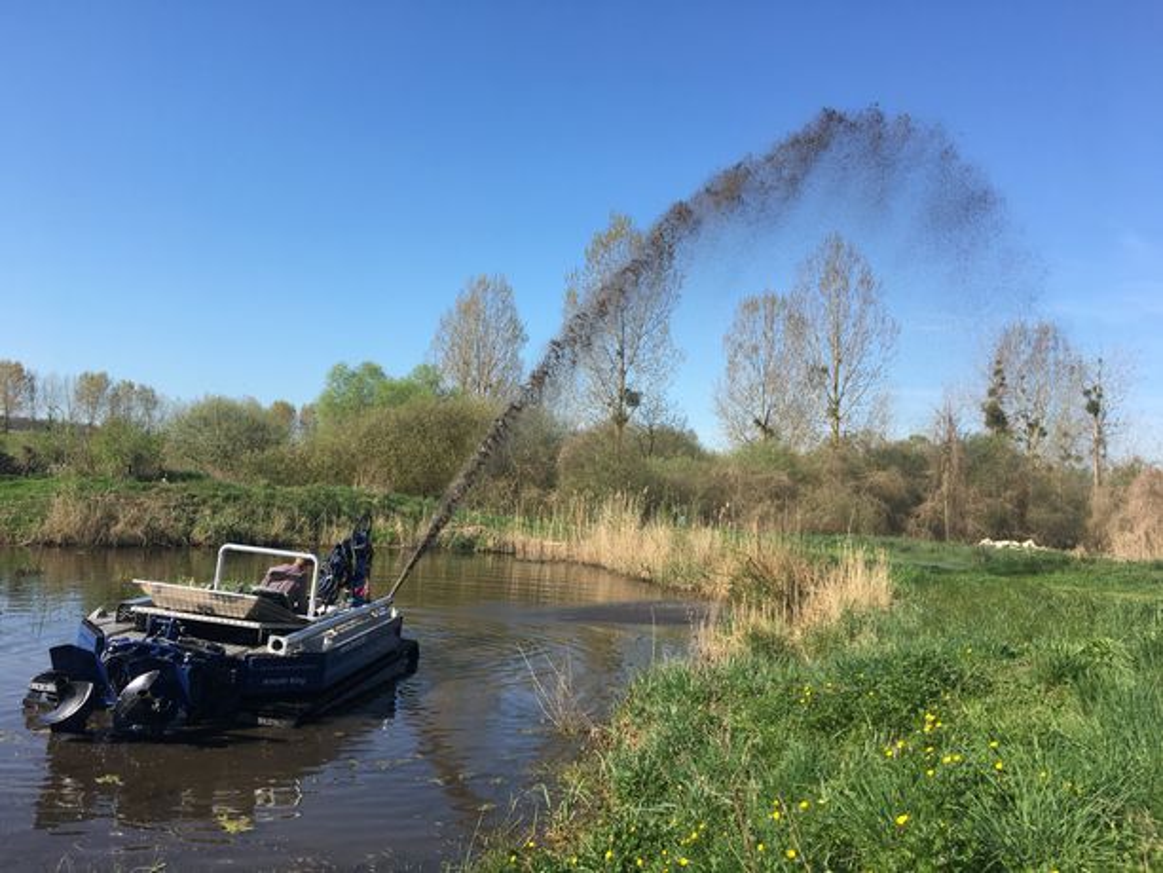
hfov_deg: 61.6
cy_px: 436
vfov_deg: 48.2
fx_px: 975
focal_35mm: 29
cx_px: 582
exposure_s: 1/1083
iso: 25
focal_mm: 4.15
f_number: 2.2
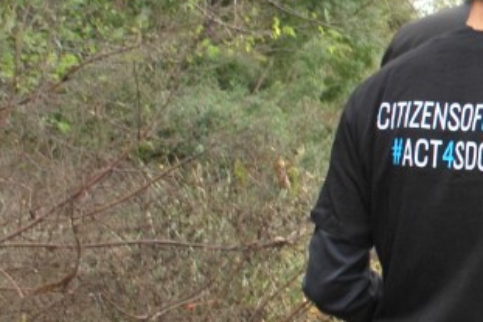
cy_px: 76
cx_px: 737
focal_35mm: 122
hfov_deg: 15.4
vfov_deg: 11.2
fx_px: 1636
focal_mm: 22
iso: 200
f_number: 5
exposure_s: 1/100
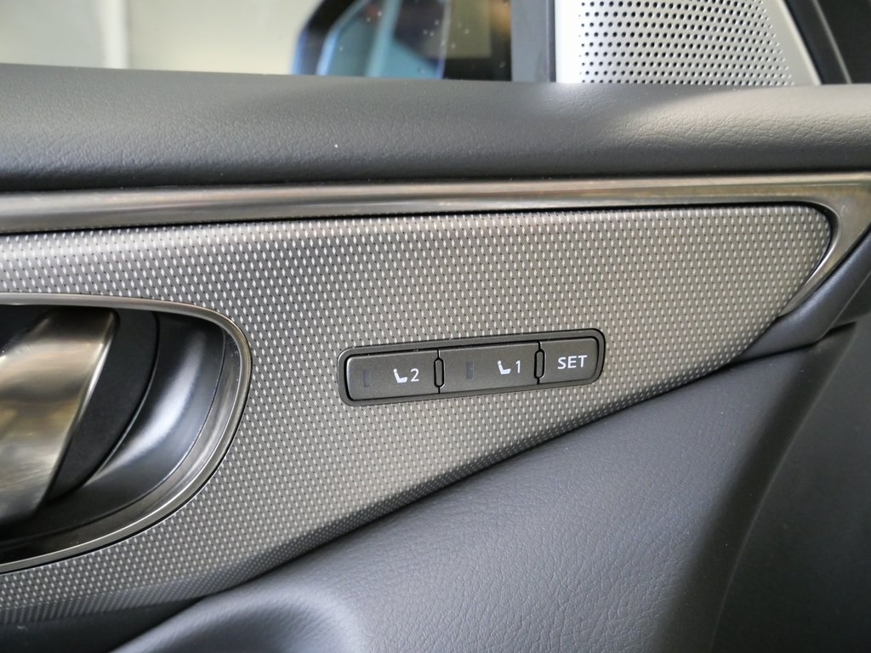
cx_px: 436
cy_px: 326
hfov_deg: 71.6
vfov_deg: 56.8
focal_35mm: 24
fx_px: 604
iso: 3200
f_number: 3.5
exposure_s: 1/20
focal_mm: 12
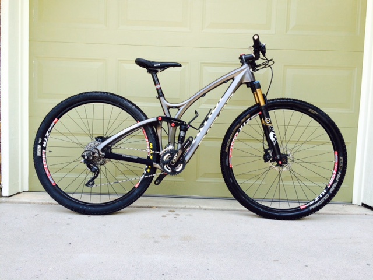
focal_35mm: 29
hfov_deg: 61.7
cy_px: 140
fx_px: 312
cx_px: 186
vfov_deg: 48.2
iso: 32
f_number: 2.2
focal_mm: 4.15
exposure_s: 1/461
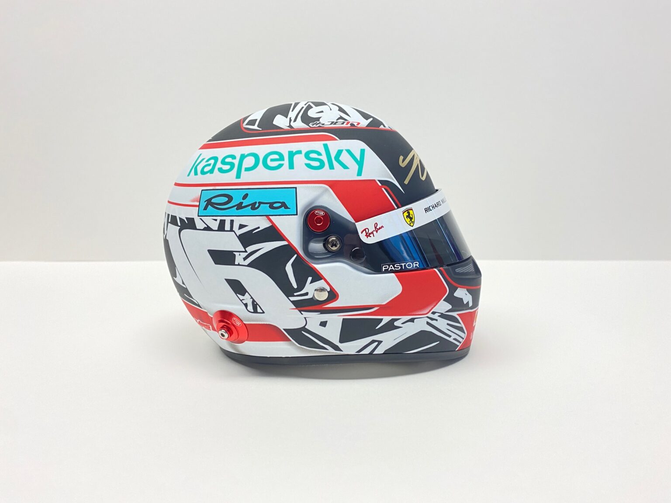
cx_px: 336
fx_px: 504
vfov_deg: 53.1
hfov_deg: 67.3
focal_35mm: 26
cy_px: 252
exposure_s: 1/60
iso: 80
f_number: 1.8
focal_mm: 4.25
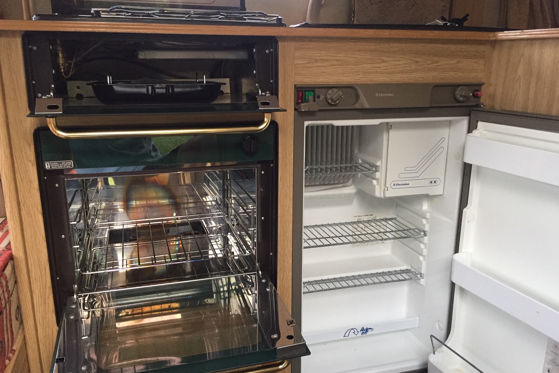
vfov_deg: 42.3
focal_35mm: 31
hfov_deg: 60.3
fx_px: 481
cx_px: 284
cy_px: 197
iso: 200
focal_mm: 4.15
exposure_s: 1/33
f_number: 2.2
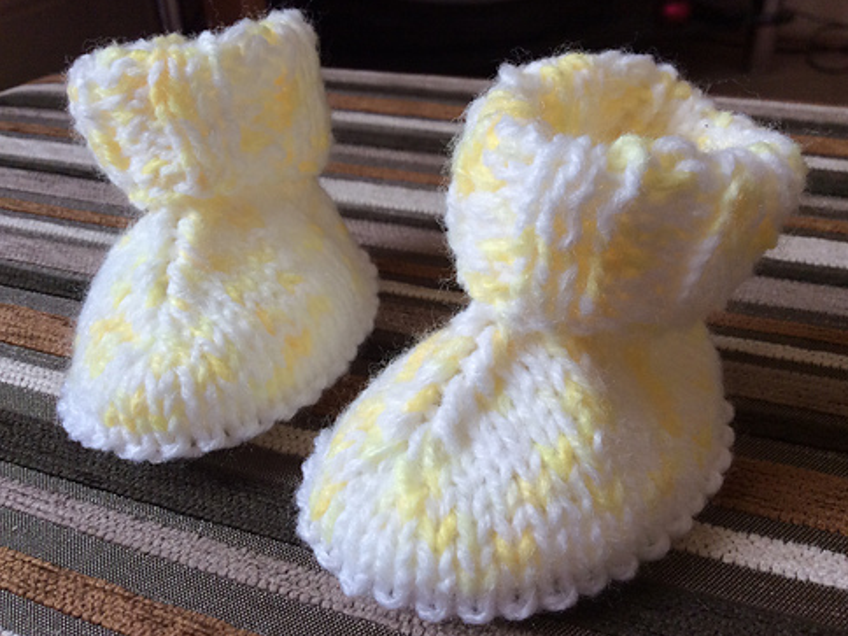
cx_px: 422
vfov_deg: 42.9
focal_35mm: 33
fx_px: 808
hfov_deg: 55.4
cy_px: 316
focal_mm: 3.3
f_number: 2.4
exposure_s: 1/100
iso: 64
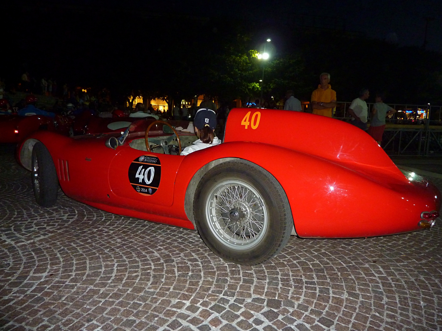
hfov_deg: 69.4
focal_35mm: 25
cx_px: 221
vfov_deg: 54.9
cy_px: 166
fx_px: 319
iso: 400
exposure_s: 1/30
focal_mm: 4.1
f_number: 3.3
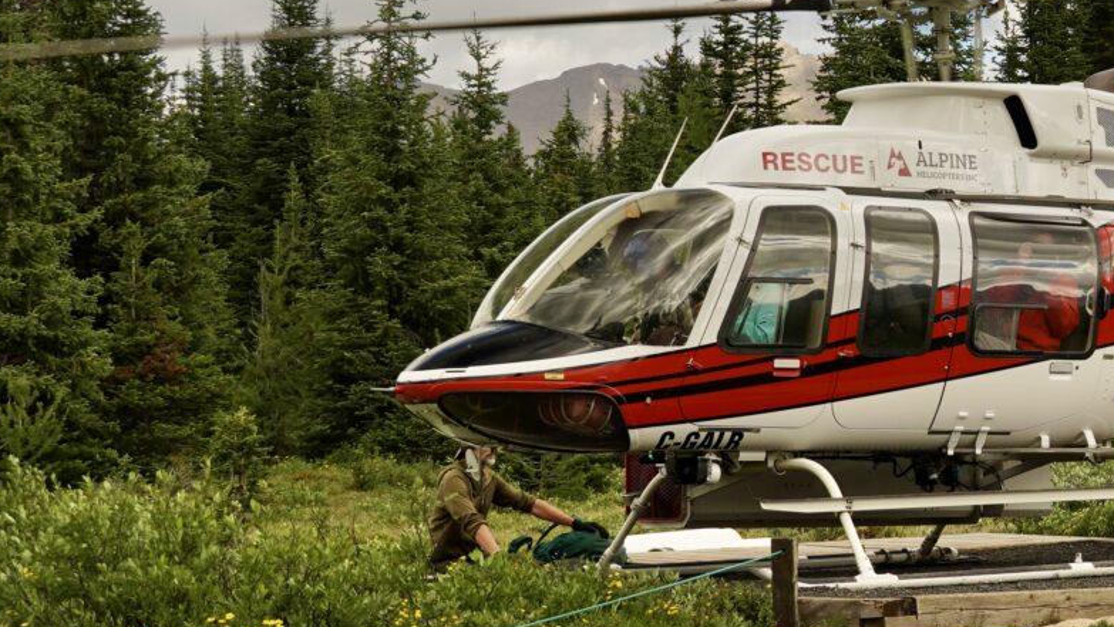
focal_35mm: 115
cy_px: 271
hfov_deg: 18.2
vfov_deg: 10.5
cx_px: 1105
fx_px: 3398
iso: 100
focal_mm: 28
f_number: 5.6
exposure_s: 1/200
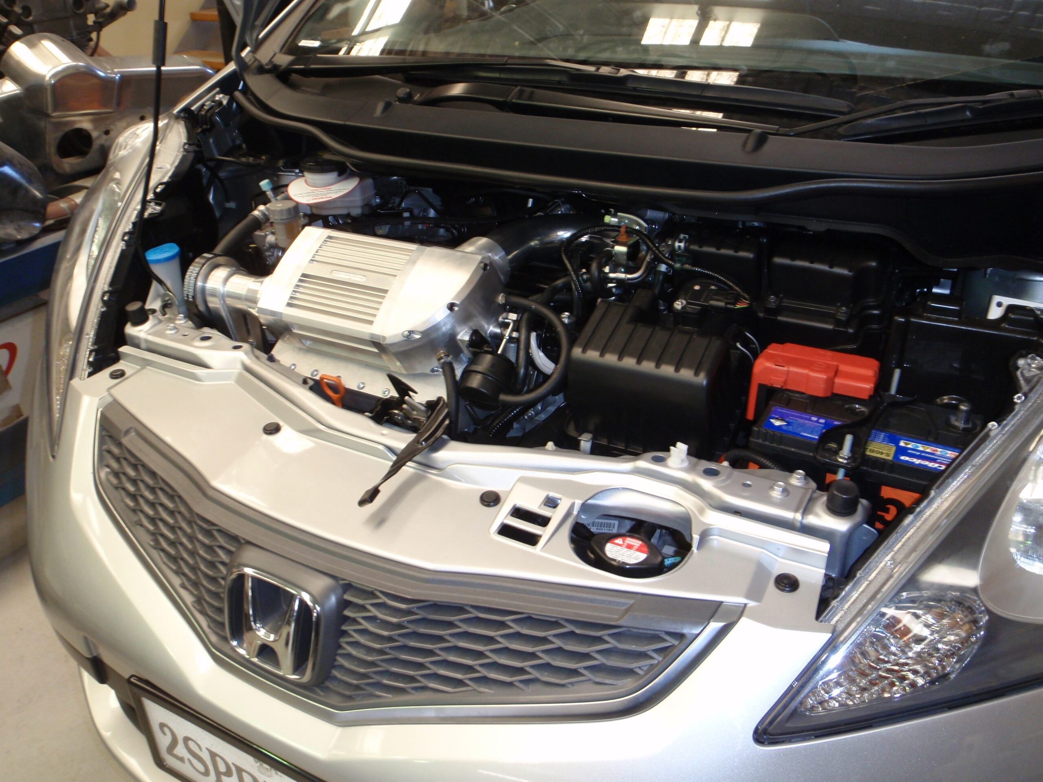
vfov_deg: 49.7
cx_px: 522
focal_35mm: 28
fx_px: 844
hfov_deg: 63.4
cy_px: 391
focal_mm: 5
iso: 100
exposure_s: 1/30
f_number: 3.5
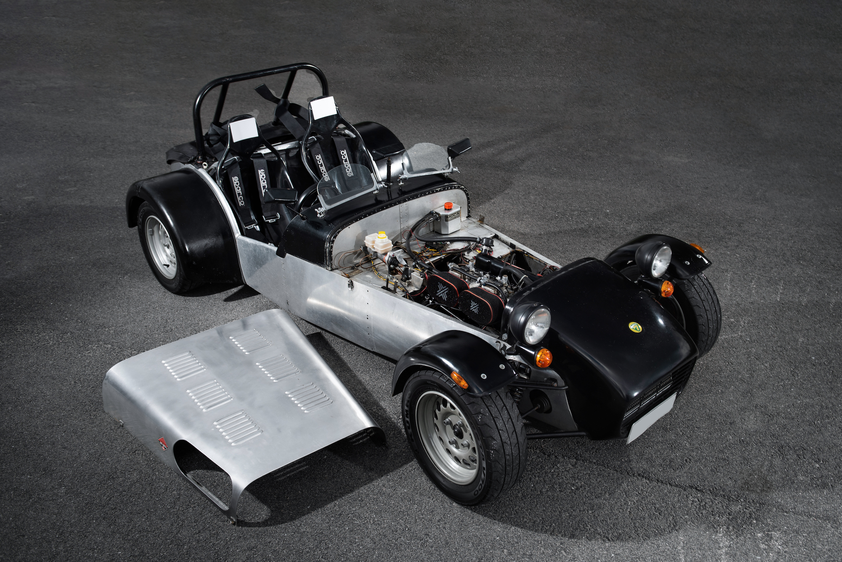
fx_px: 725
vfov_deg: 42.4
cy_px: 281
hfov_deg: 60.3
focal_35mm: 31
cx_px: 421
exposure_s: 1/160
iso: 64
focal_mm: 31
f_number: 4.5
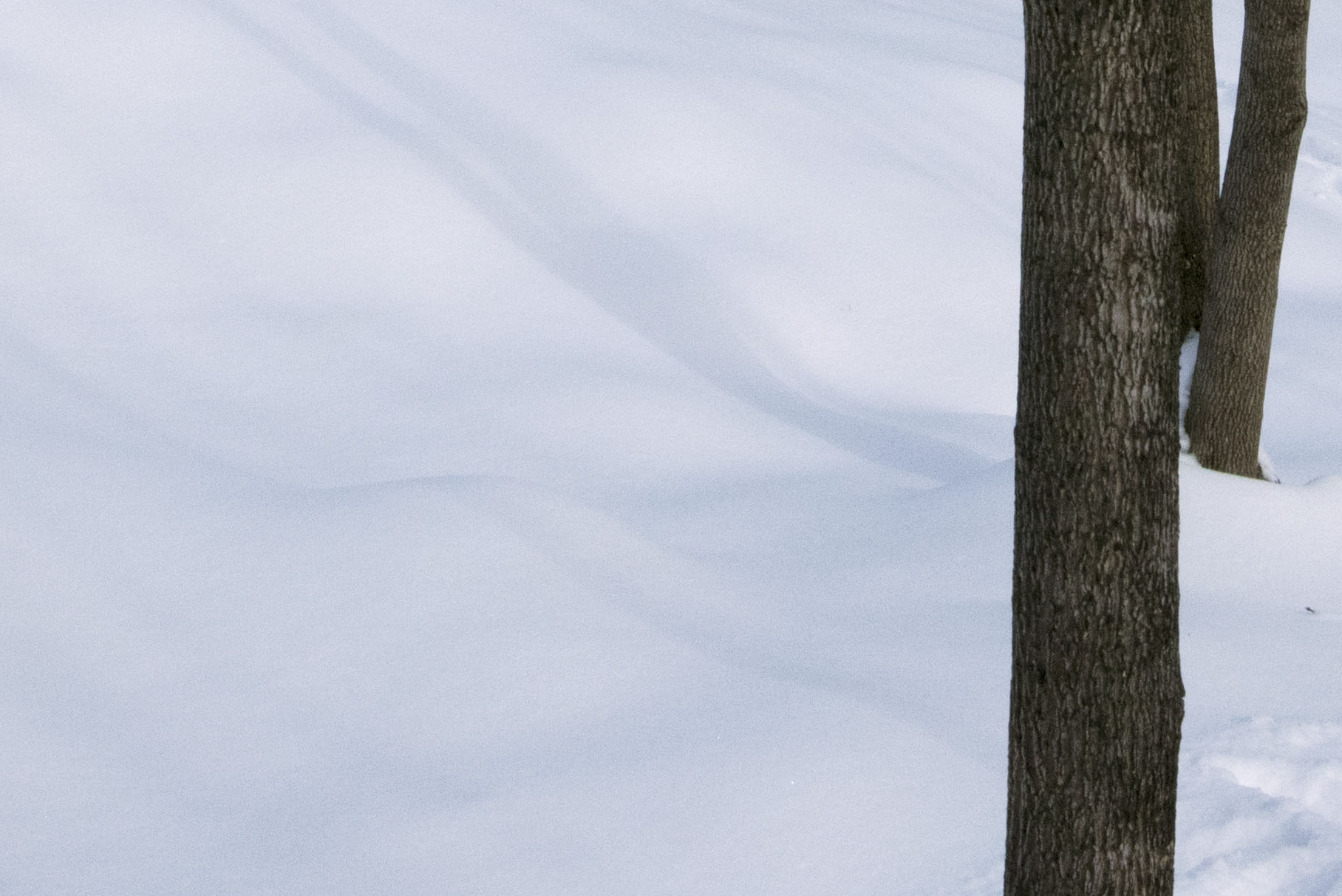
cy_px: -646
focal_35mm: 77
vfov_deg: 15.6
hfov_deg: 25.9
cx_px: 1044
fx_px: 2871
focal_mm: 19
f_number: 18
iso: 800
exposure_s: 1/1250
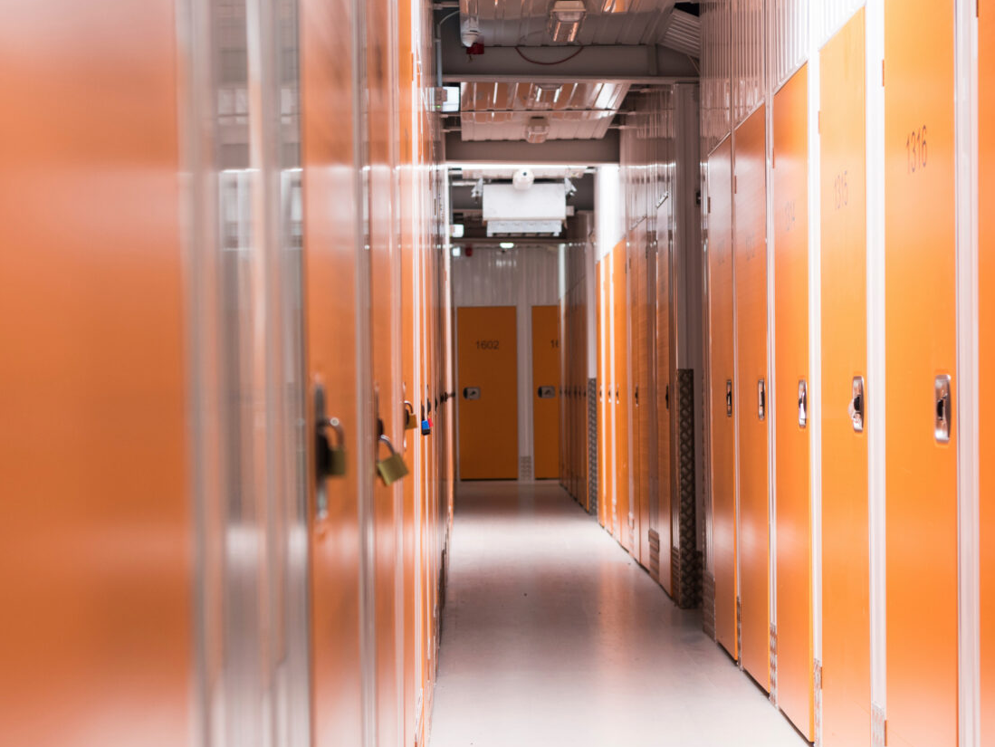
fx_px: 2473
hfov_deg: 22.7
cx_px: 412
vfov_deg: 17.1
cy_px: 501
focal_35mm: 86
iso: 200
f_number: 3.5
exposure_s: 1/60
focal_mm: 48
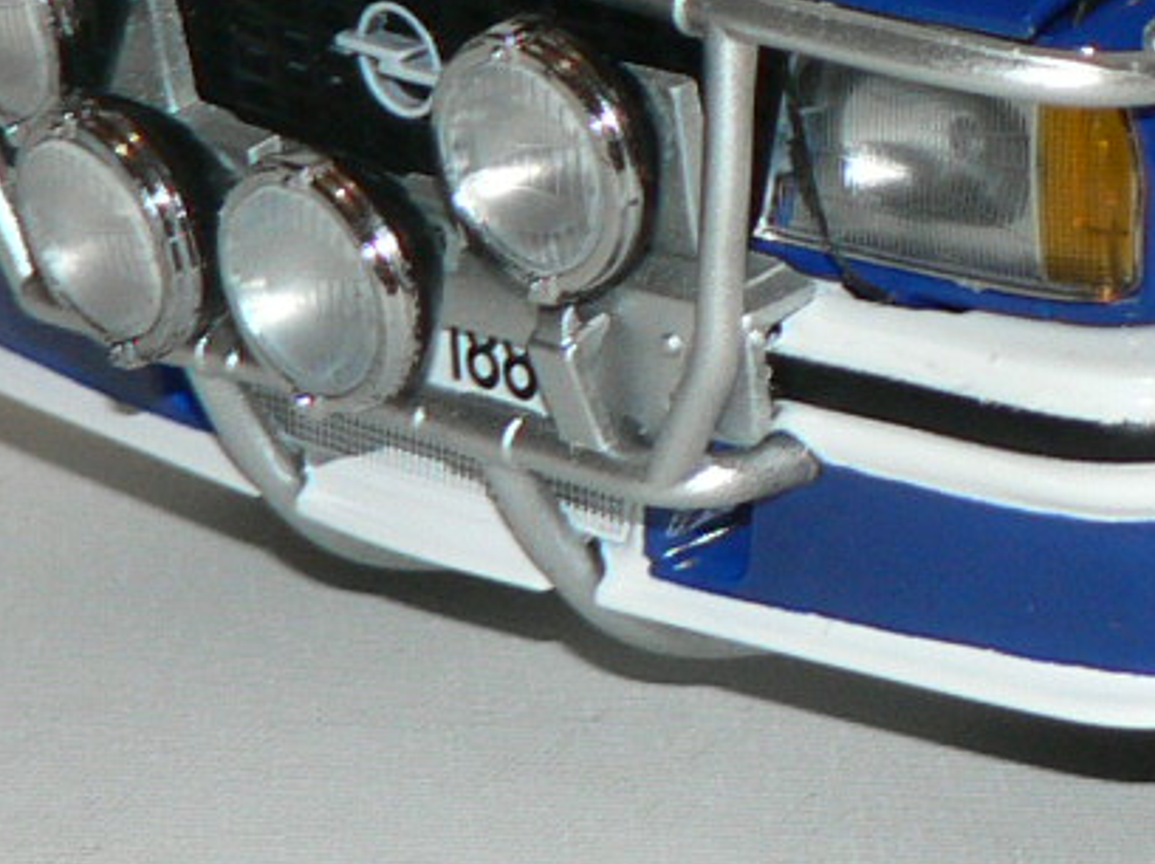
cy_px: -469
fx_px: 10968
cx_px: 1708
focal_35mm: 329
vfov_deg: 4.5
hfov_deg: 6.0
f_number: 3.2
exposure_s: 1/60
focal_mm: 14
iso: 100
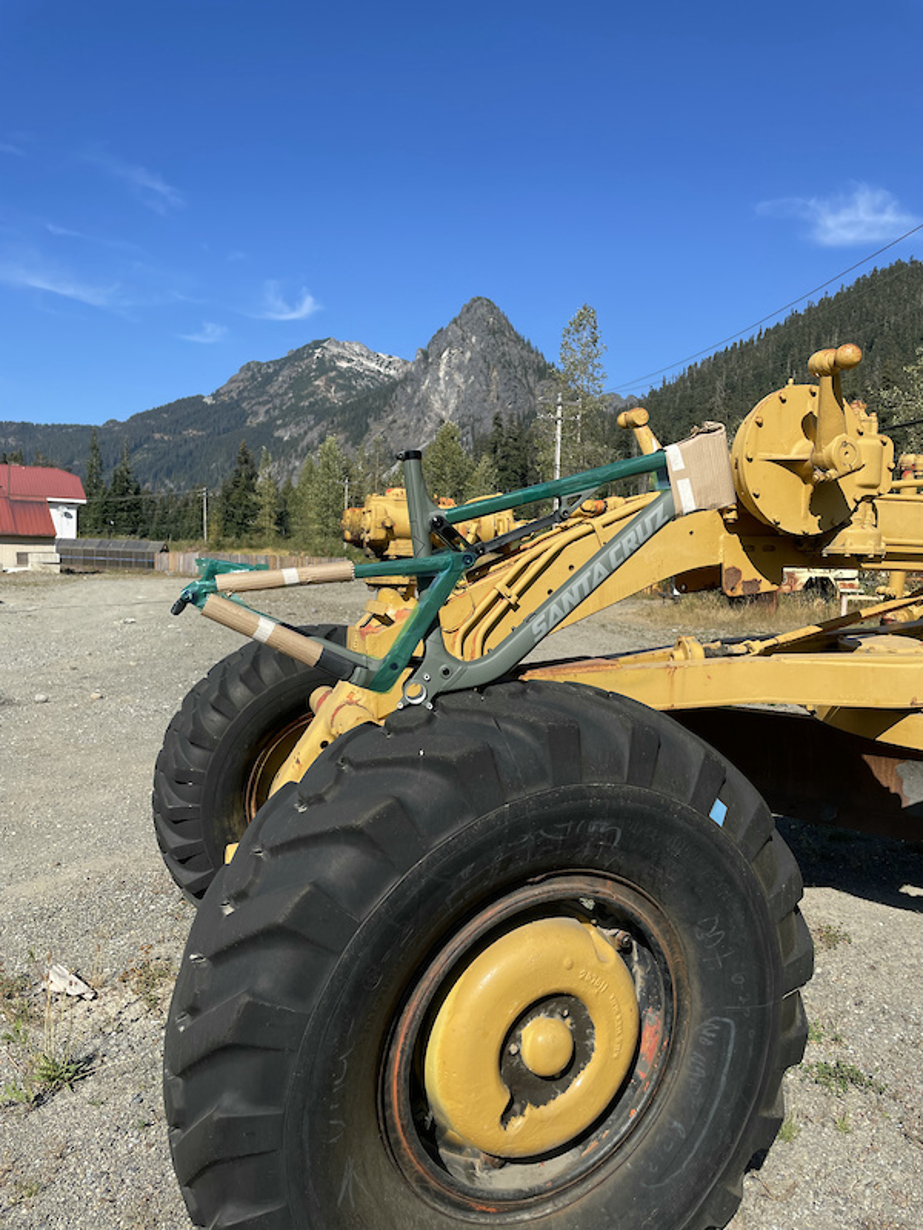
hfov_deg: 53.1
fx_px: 924
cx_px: 462
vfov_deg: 67.3
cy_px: 615
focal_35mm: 26
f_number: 1.6
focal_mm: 4.2
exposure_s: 1/3040
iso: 32
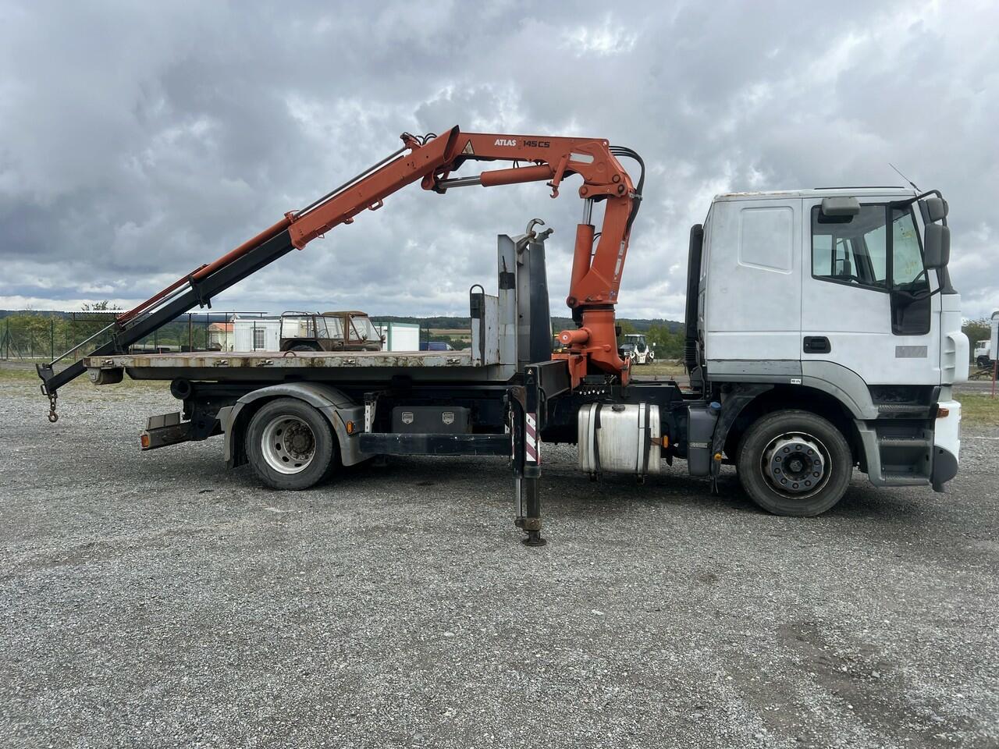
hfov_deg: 67.3
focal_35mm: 26
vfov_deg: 53.1
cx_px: 500
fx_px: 750
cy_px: 374
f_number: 1.5
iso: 50
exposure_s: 1/2208
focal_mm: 5.7
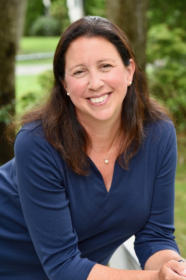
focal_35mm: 121
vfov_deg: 16.9
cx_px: 93
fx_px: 938
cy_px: 141
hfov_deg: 11.3
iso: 800
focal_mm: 120
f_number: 6.3
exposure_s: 1/125
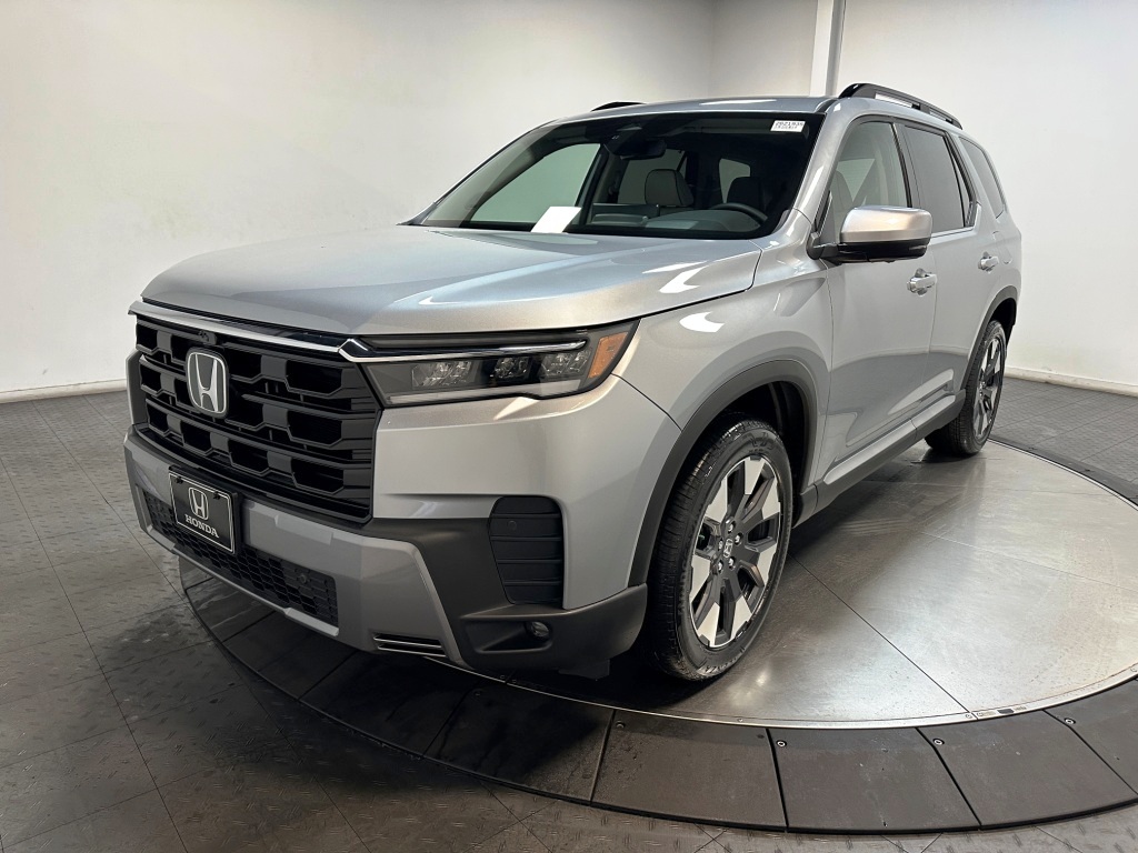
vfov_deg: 56.8
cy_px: 426
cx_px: 569
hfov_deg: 71.6
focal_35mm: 24
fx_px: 789
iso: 250
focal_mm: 6.86
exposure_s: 1/60
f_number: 1.78
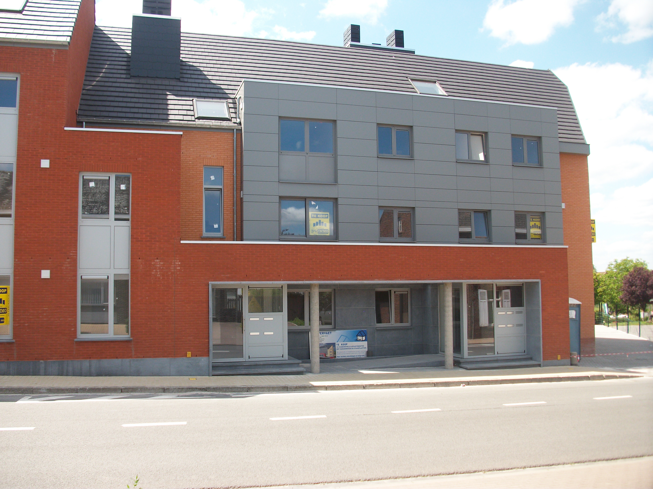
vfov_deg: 45.4
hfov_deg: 58.4
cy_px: 244
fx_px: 585
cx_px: 326
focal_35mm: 31
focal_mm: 5.7
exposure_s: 1/539
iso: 80
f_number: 2.9
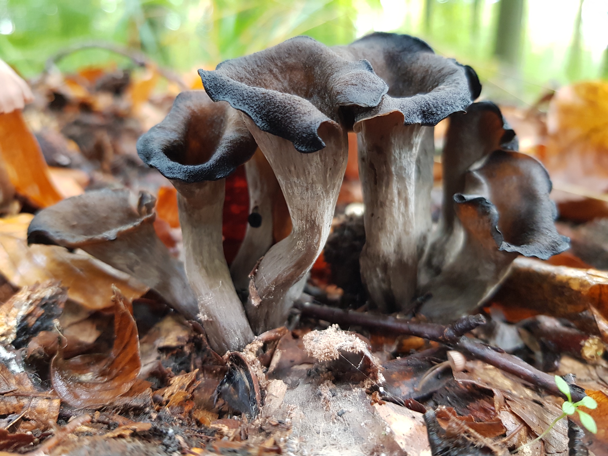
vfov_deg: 53.1
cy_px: 228
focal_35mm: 26
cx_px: 304
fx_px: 457
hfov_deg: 67.3
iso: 200
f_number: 1.7
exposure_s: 1/40
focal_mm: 4.2
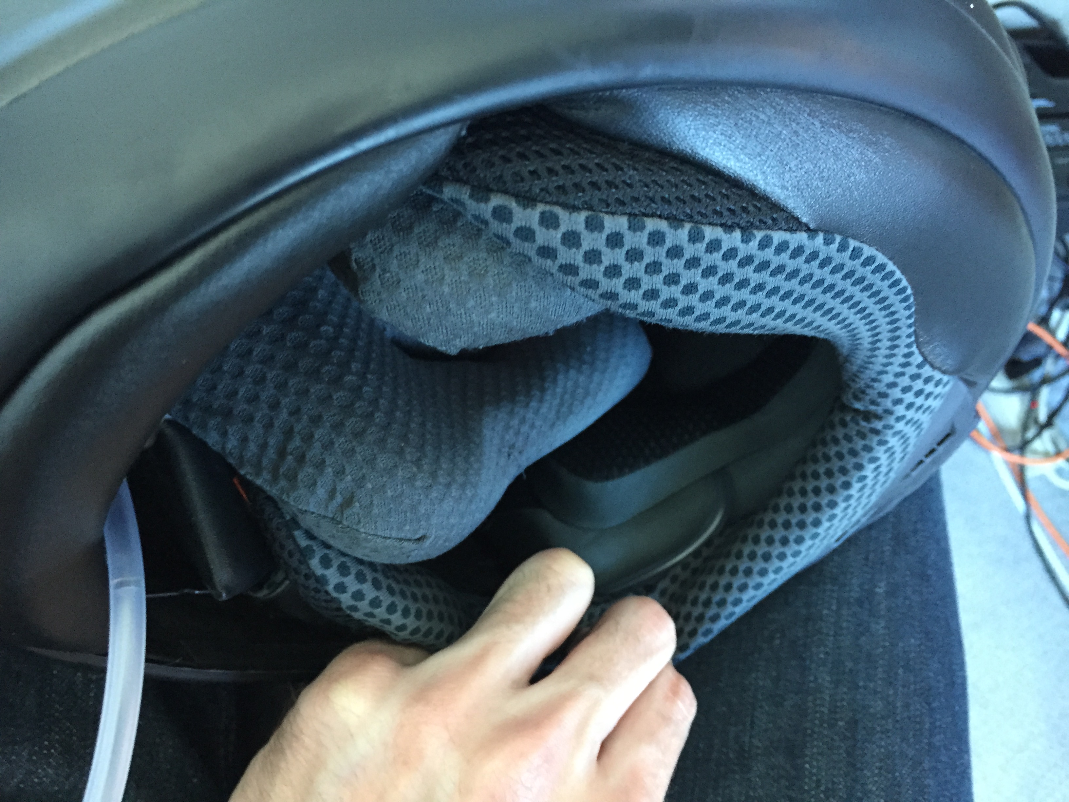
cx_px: 534
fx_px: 896
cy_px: 401
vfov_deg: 48.2
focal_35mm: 29
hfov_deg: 61.7
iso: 250
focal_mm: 4.15
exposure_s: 1/17
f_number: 2.2
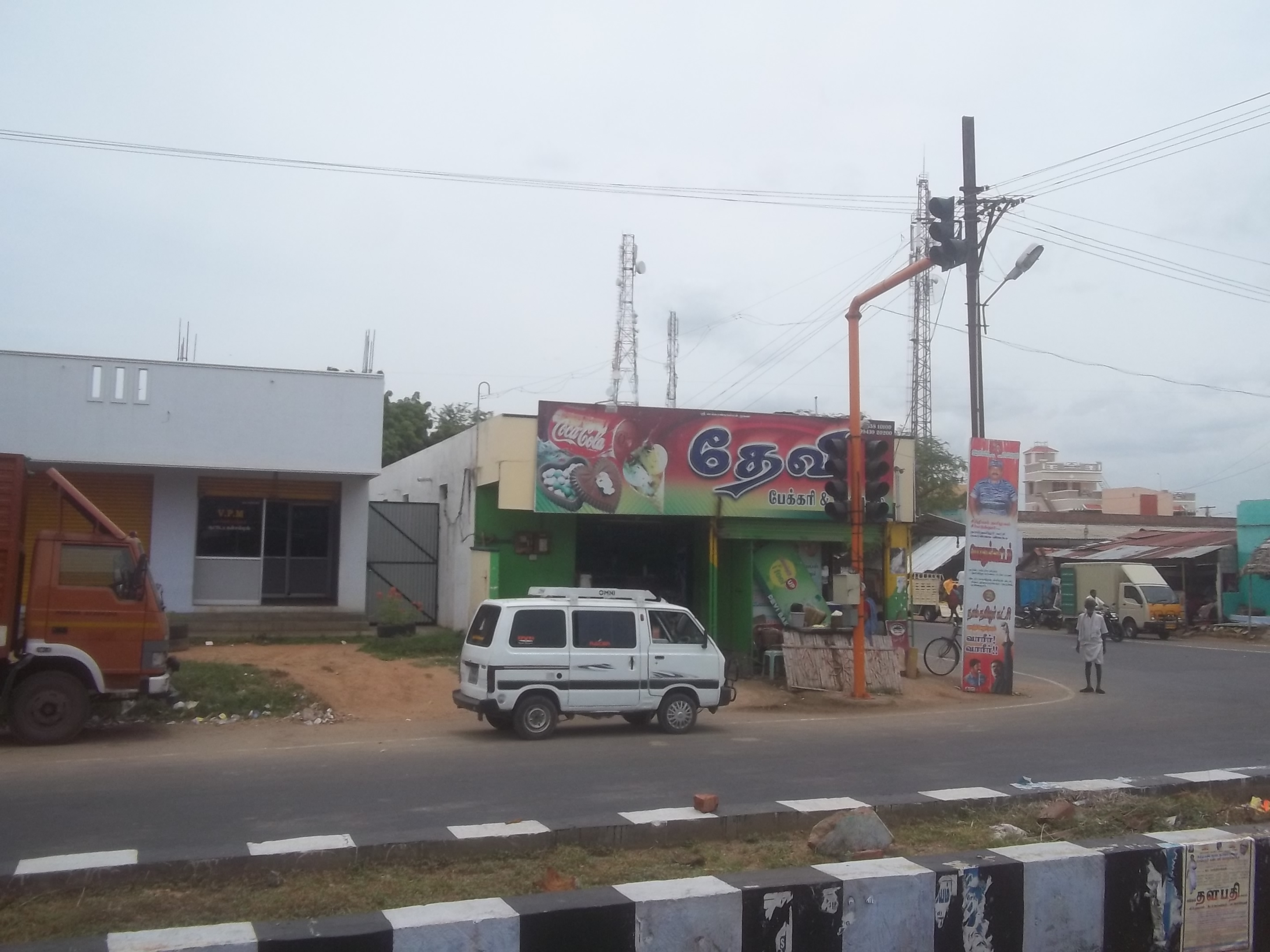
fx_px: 1174
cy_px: 476
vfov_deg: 44.2
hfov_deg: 56.8
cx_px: 635
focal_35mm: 32
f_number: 5.5
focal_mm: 5.7
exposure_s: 1/640
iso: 80
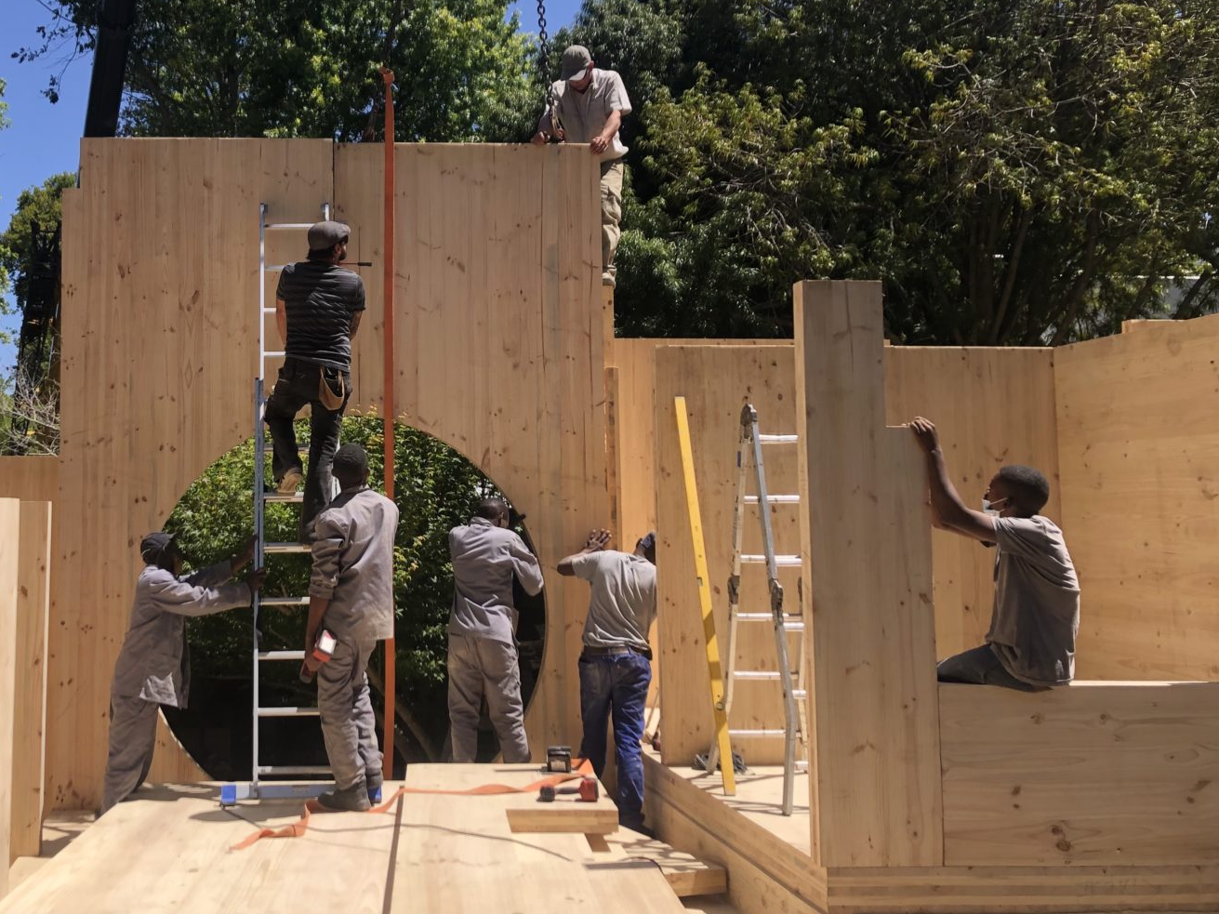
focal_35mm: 41
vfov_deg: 35.1
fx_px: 1444
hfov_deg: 44.7
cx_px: 348
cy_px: 393
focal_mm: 3.99
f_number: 1.8
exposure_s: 1/1200
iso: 20
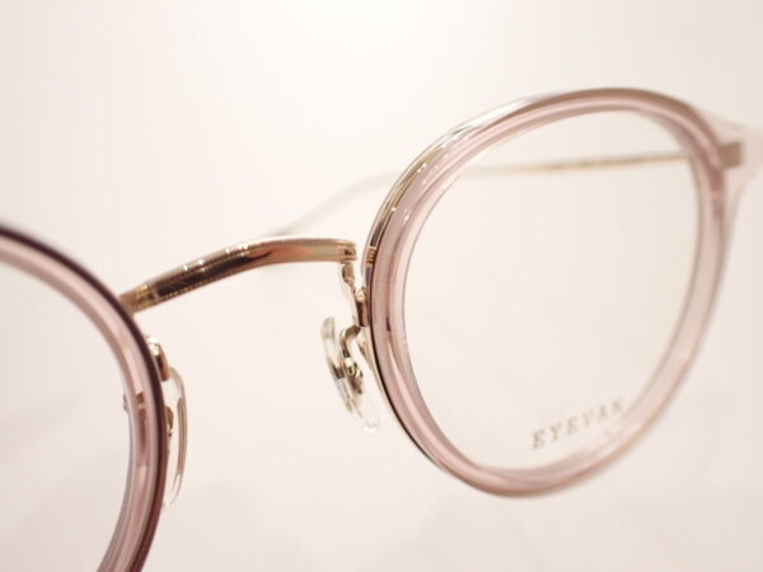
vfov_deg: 46.8
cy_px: 286
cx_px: 382
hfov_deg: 60.0
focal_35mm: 30
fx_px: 661
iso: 200
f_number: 2.3
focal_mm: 5.4
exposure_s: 1/125
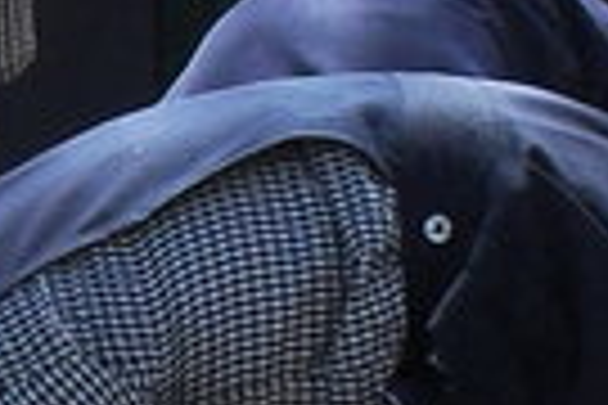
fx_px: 5049
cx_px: -716
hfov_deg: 6.6
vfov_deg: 4.6
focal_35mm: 299
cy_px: 464
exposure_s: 1/125
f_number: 8.3
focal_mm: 6.3
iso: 80
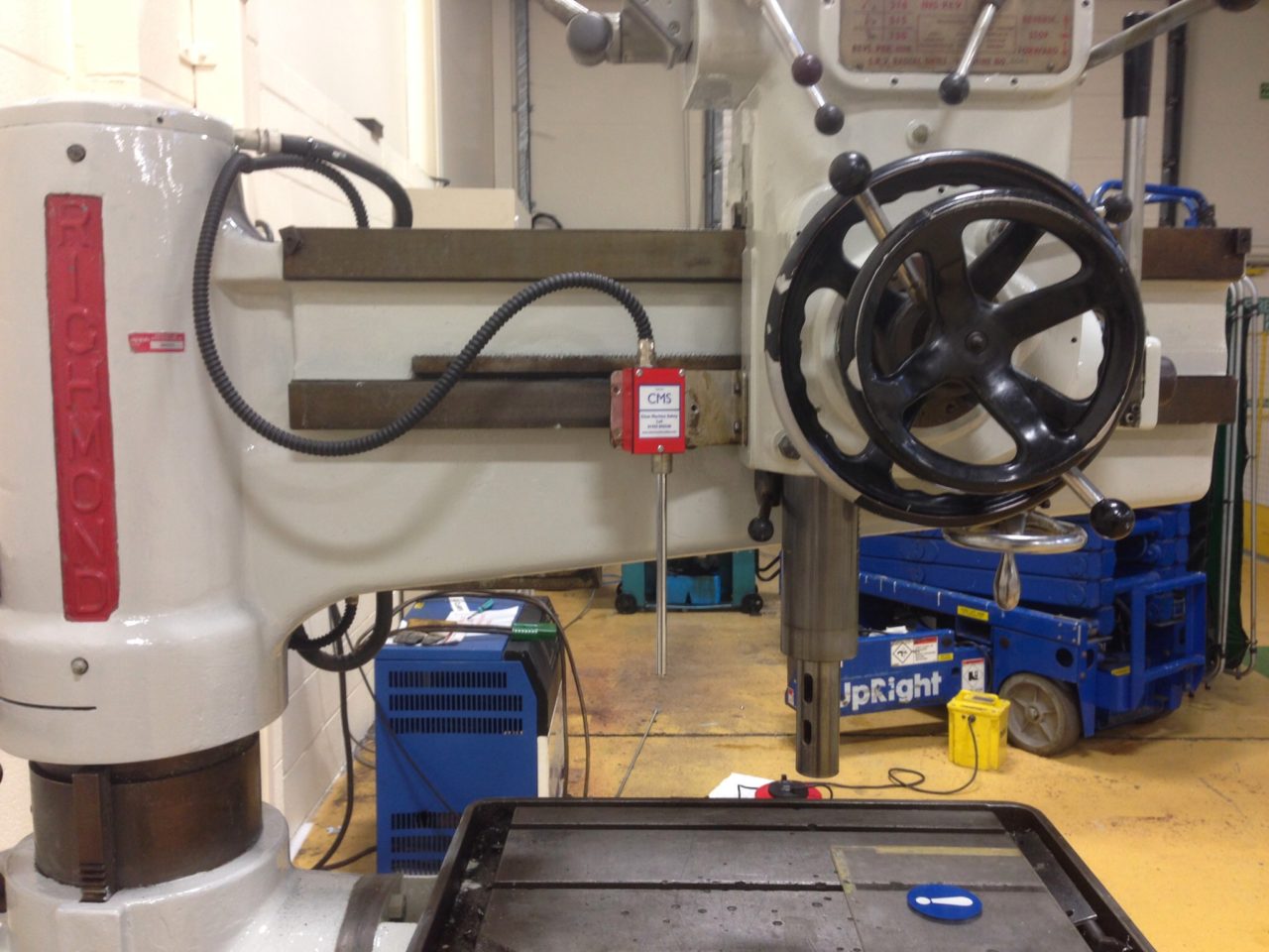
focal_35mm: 33
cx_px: 634
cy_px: 476
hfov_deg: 55.4
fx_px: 1210
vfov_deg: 42.9
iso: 80
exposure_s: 1/20
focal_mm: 4.12
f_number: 2.4
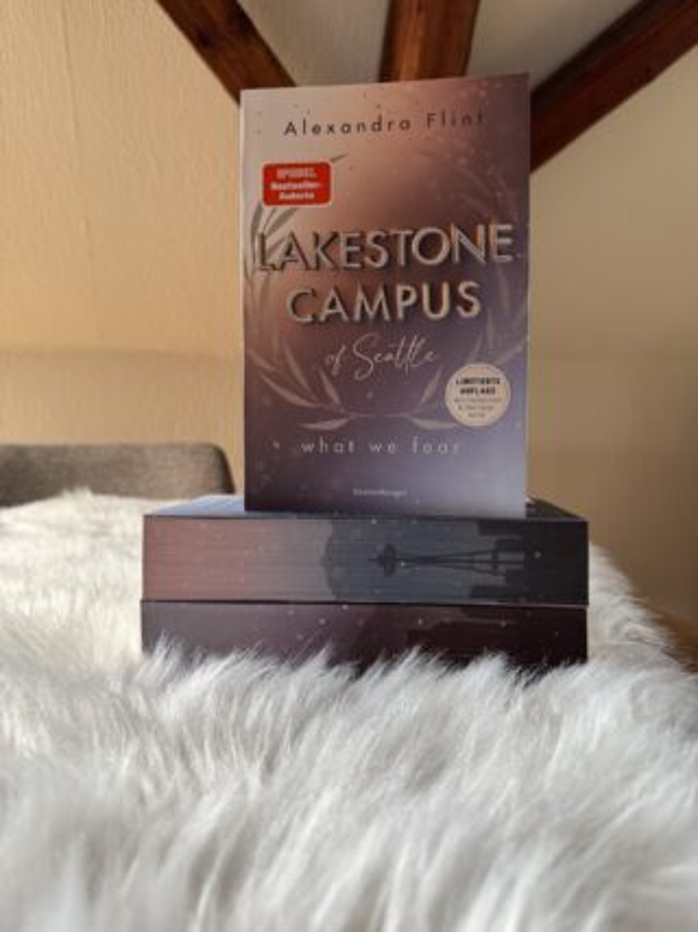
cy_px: 466
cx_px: 349
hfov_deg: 56.8
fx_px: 646
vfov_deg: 71.6
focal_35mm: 24
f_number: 1.78
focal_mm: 6.76
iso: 160
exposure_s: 1/121
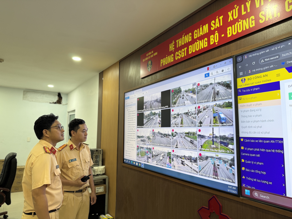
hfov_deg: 71.6
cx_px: 146
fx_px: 202
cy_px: 110
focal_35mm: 24
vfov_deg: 56.8
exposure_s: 1/50
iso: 125
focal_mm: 6.76
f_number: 1.78
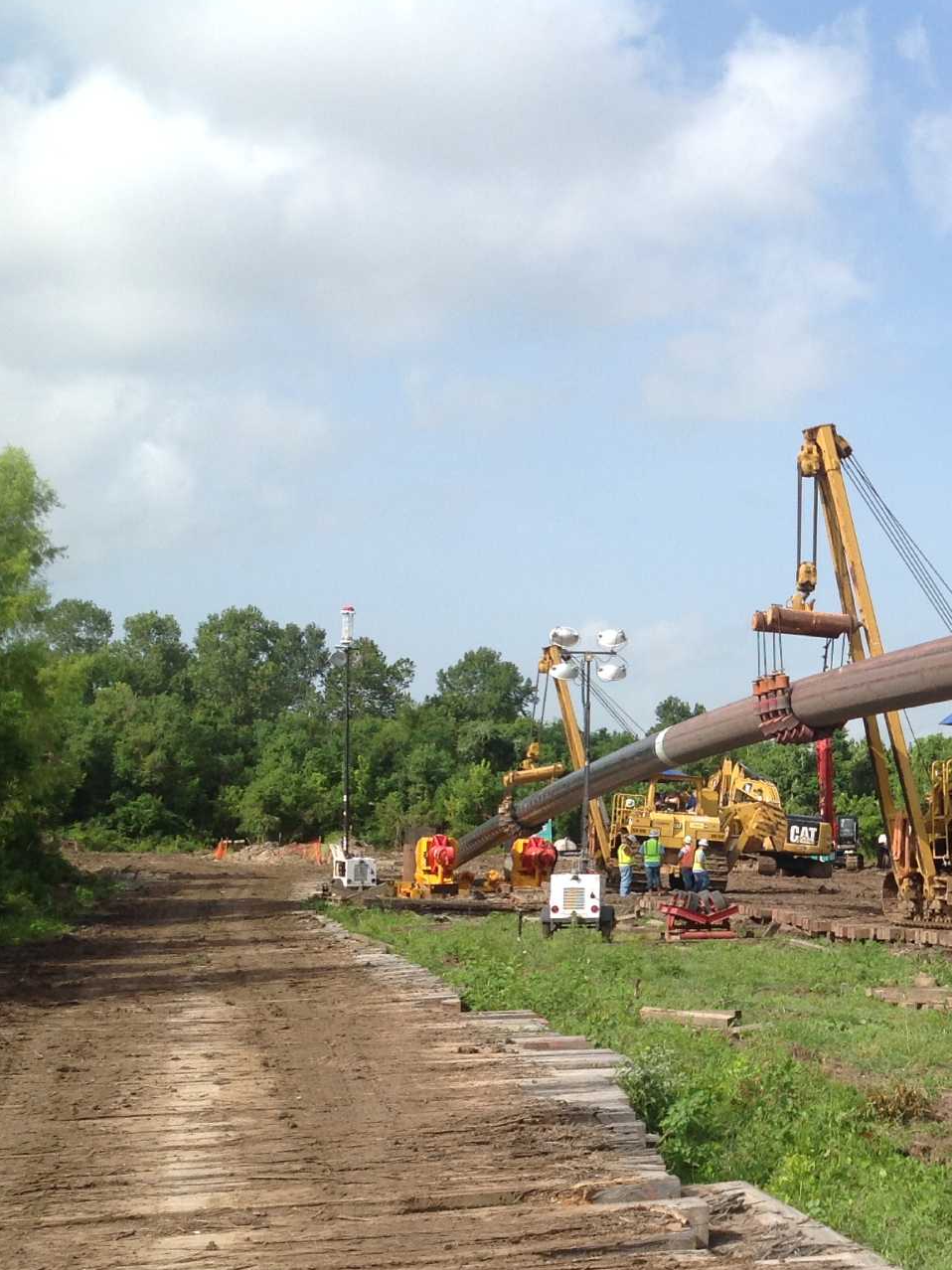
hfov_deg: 24.8
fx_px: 2054
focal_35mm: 56
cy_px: 752
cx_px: 968
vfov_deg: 34.3
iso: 50
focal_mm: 4.28
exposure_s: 1/1314
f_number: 2.4
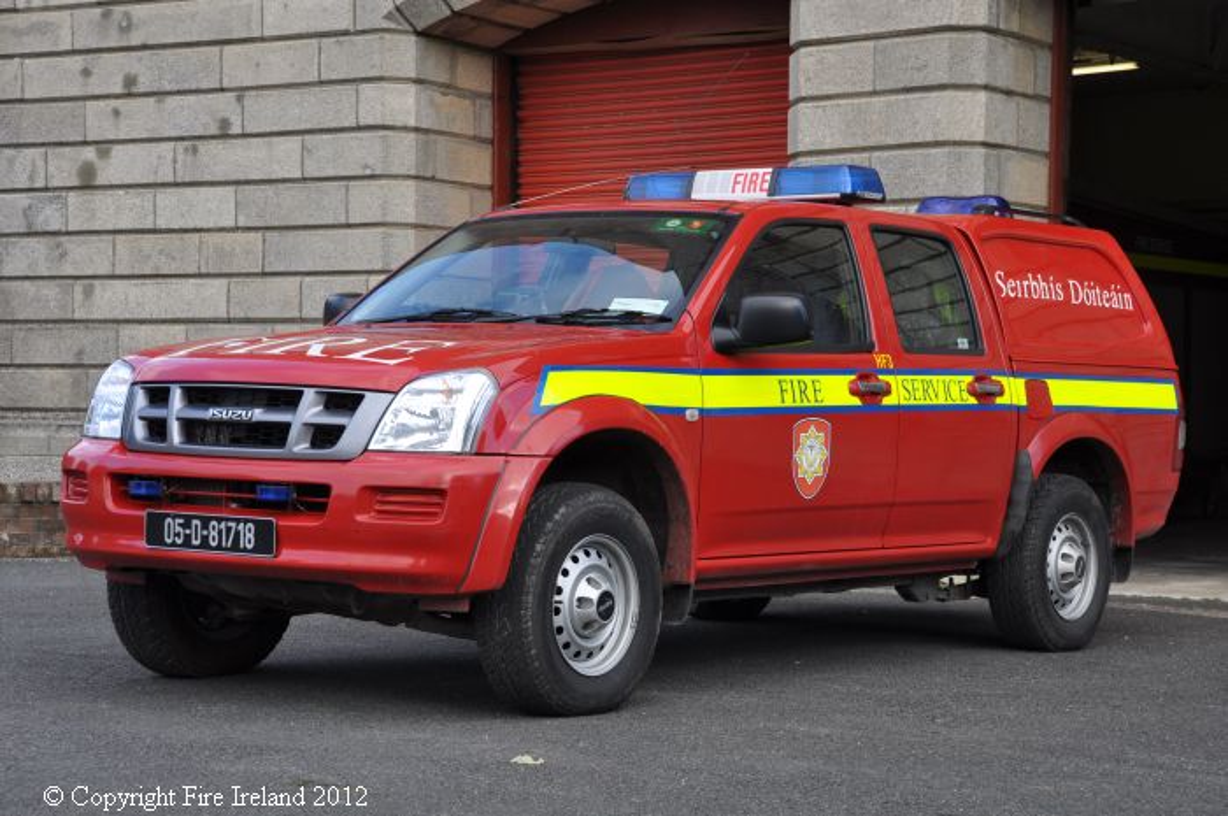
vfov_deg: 18.9
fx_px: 2453
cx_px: 614
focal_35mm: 72
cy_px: 408
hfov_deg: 28.1
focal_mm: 48
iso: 200
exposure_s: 1/160
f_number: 6.3
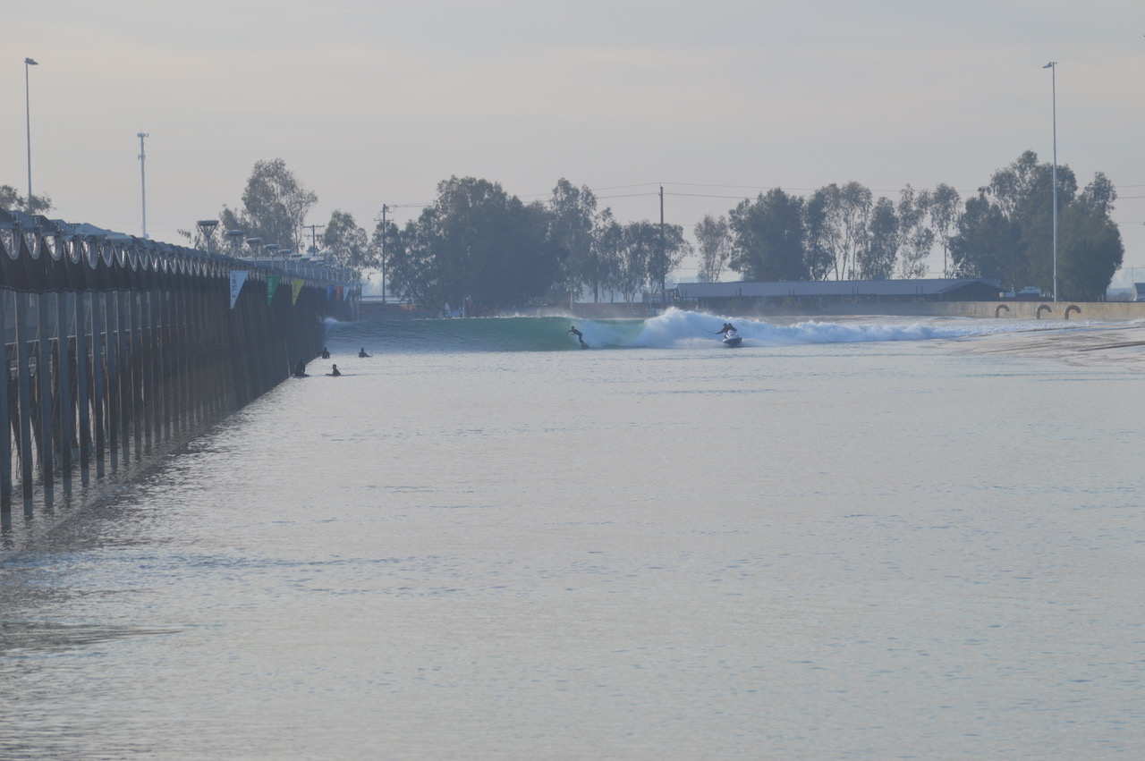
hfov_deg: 10.6
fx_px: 6196
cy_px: 380
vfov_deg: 7.0
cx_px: 572
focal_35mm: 195
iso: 100
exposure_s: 1/200
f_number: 7.1
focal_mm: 130
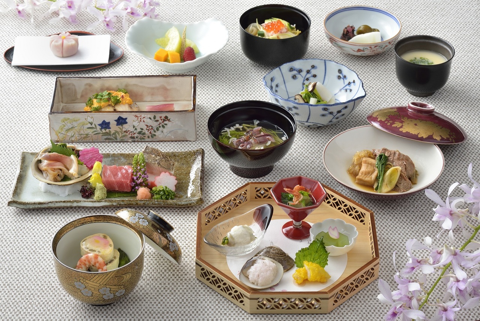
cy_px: 160
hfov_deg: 21.5
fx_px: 1267
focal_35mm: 95
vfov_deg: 14.4
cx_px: 240
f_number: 18
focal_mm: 95
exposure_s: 1/100
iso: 200
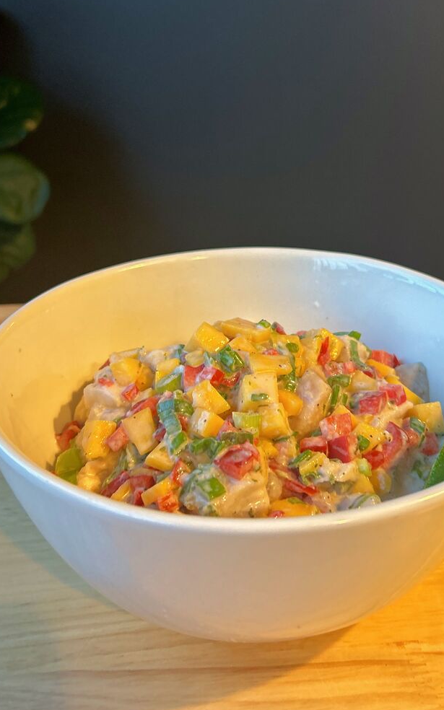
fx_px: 542
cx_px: 261
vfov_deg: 66.5
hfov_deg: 44.4
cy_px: 354
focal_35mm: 28
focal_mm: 5.7
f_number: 1.5
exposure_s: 1/60
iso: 200
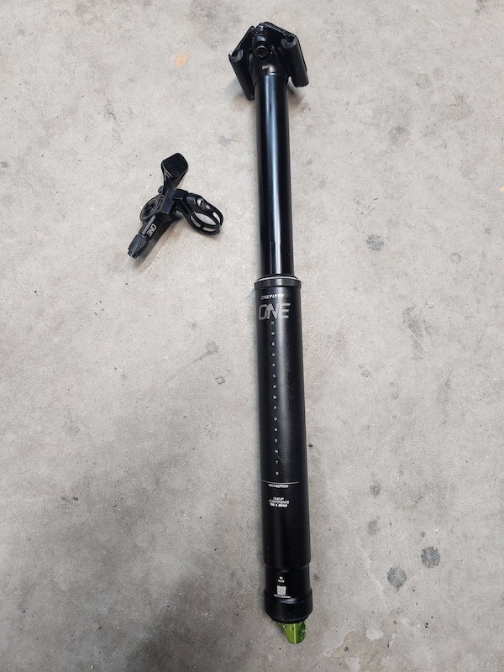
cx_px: 252
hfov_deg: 58.9
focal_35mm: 23
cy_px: 336
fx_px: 446
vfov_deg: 73.9
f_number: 1.8
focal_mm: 5.4
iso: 400
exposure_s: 1/120
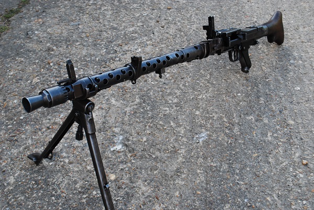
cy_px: 105
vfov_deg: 29.9
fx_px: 393
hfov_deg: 43.6
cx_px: 157
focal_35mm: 45
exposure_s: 1/100
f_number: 5
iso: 200
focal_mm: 30
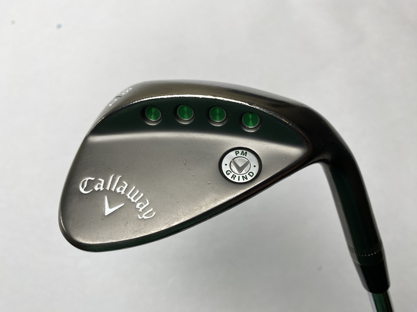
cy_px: 156
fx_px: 313
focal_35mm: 26
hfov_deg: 67.3
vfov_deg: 53.1
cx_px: 208
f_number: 1.8
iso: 32
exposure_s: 1/312
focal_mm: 4.25
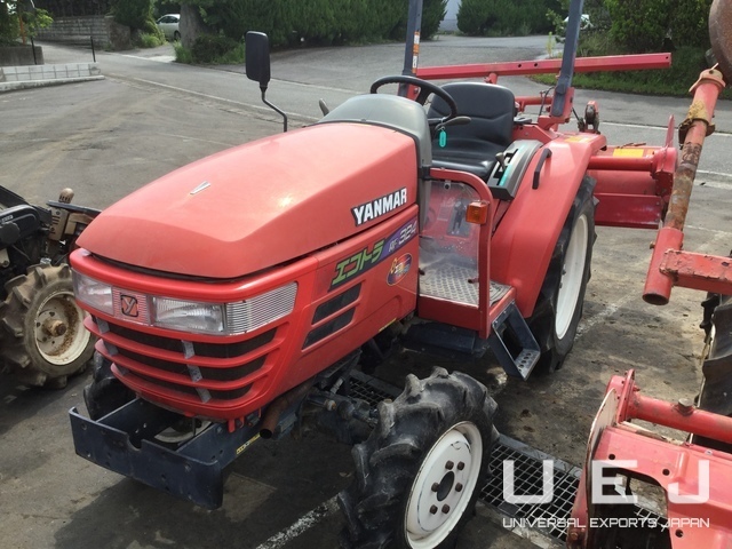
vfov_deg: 45.4
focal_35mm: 31
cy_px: 274
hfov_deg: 58.4
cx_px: 366
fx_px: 656
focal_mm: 3.3
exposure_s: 1/622
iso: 25
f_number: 2.4
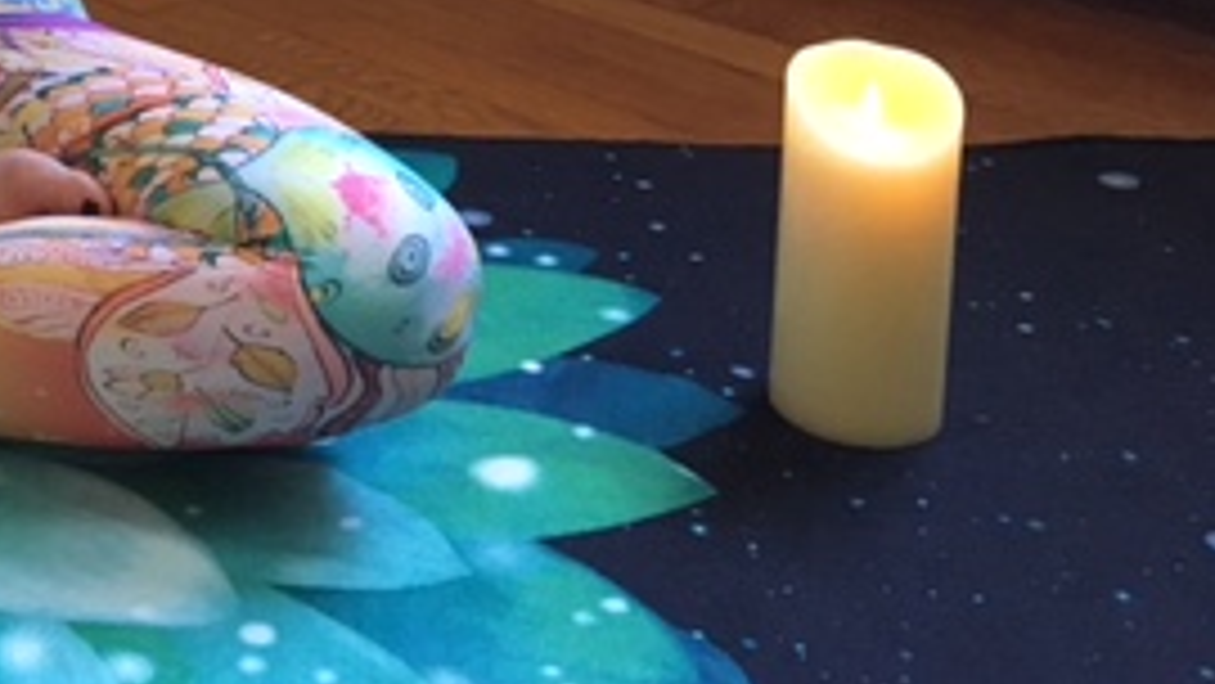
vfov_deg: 15.0
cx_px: -202
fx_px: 2417
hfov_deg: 25.6
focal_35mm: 75
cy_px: -310
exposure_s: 1/24
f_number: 2.2
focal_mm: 4.15
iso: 200
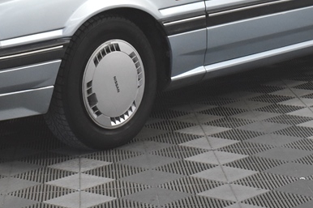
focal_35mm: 139
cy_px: -2
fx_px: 1211
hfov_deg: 14.7
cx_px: 130
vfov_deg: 9.8
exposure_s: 1/320
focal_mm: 35
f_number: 9
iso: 1600
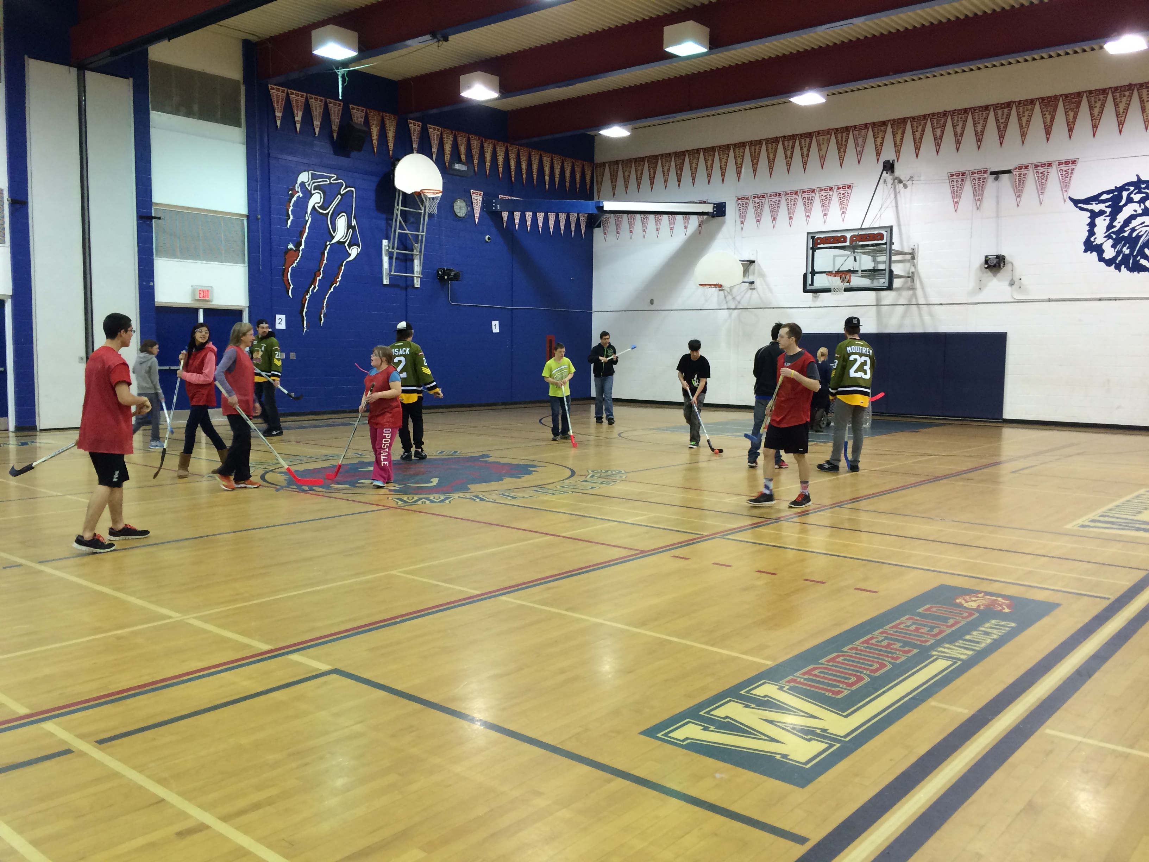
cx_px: 574
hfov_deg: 61.7
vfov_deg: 48.2
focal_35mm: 29
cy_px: 431
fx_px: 963
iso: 100
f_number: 2.2
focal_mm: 4.15
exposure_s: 1/30
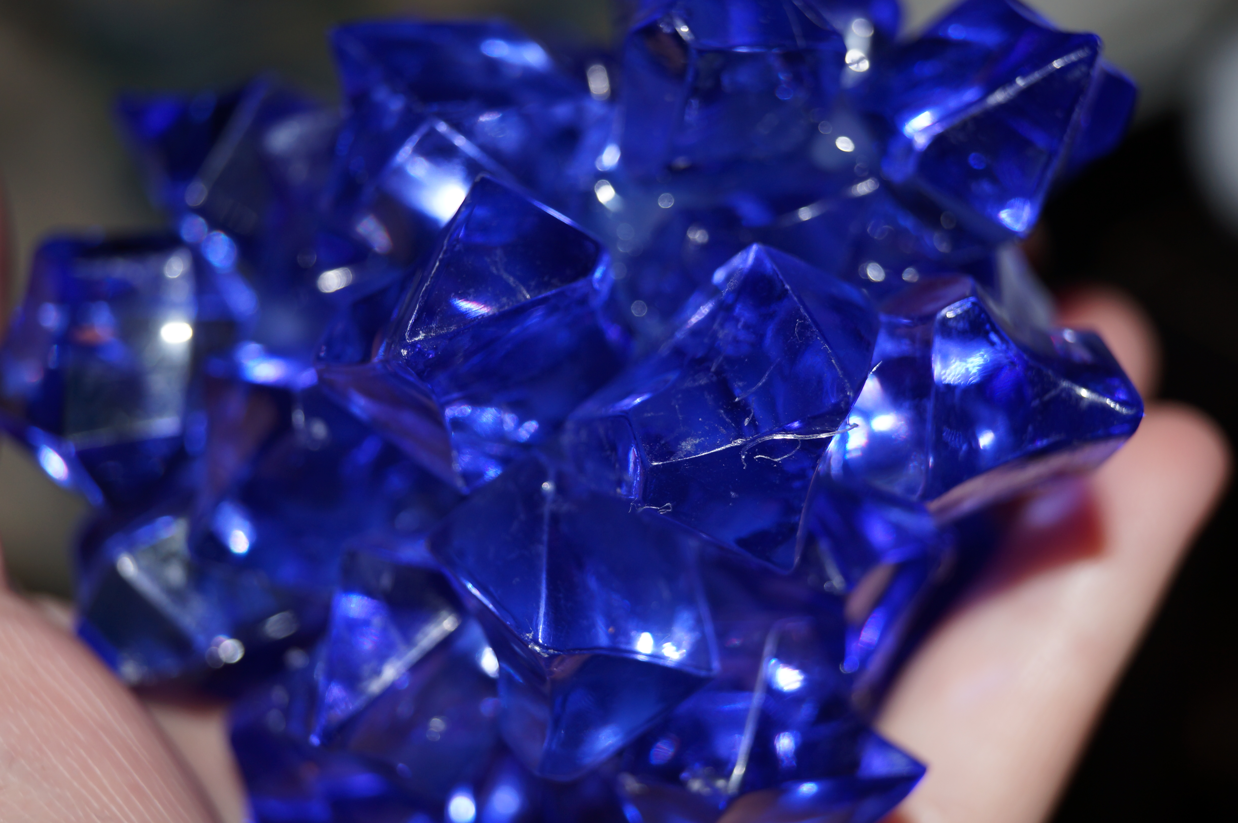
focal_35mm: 67
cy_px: 412
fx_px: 2302
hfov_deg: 30.1
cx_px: 619
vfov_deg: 20.3
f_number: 5.6
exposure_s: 1/60
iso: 125
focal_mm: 45
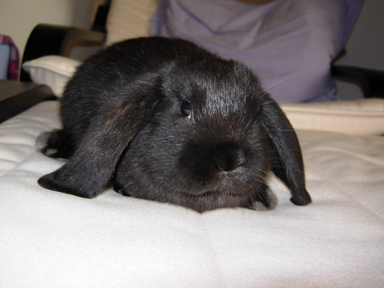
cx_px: 192
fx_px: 410
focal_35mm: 37
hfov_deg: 50.1
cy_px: 143
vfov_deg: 38.7
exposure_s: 1/45.2
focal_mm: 7.5
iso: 50
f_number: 2.7
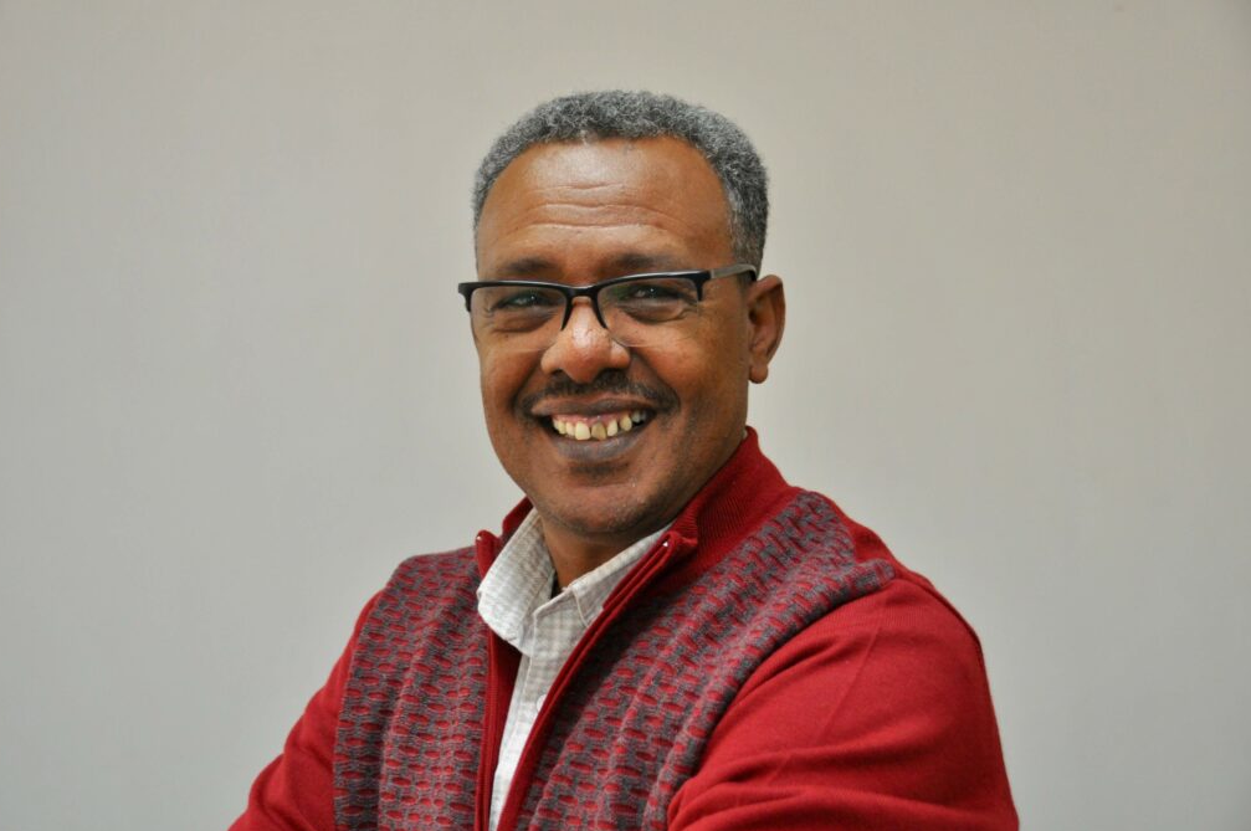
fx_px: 2117
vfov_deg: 22.2
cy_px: 412
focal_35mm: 61
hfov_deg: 32.9
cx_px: 617
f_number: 4.5
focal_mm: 40
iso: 800
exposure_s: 1/60
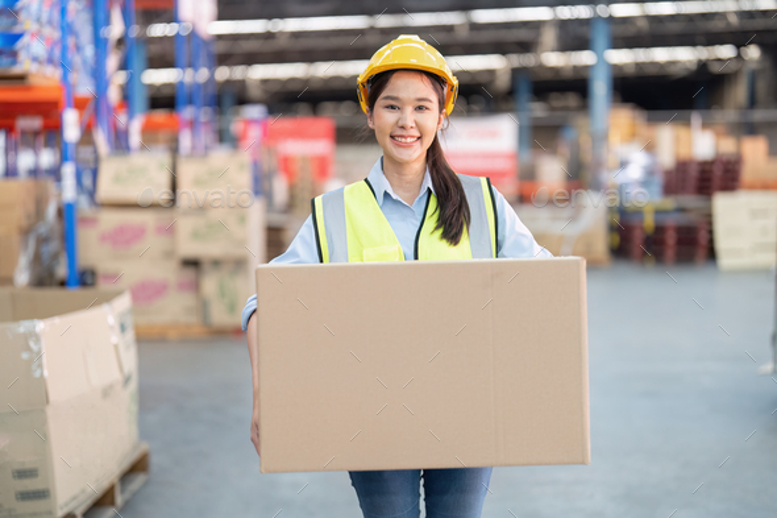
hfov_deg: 39.6
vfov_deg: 27.0
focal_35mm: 50
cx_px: 388
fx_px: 1079
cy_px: 259
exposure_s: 1/200
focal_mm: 50
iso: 1250
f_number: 1.2
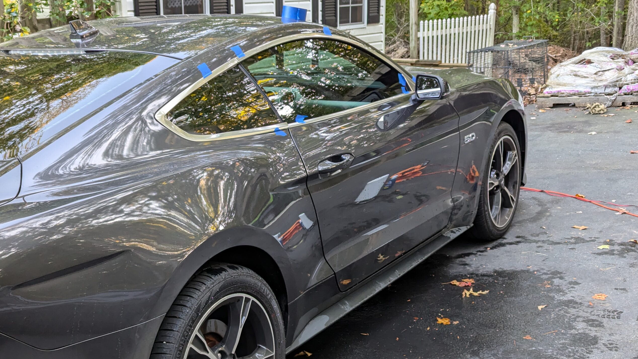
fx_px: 897
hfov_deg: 39.2
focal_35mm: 53
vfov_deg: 22.6
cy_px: 232
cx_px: 318
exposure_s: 1/23.8
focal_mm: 6.81
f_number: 1.85
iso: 109
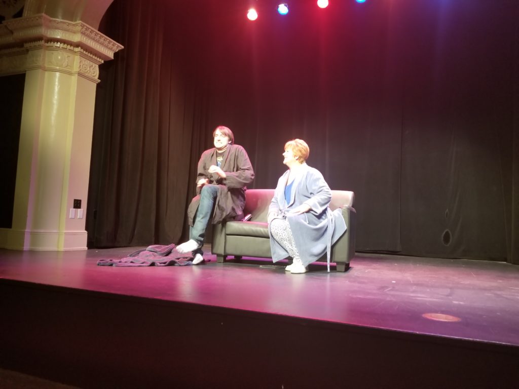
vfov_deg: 53.1
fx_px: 390
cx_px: 260
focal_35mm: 26
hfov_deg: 67.3
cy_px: 194
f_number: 1.7
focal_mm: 4.25
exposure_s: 1/40
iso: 160
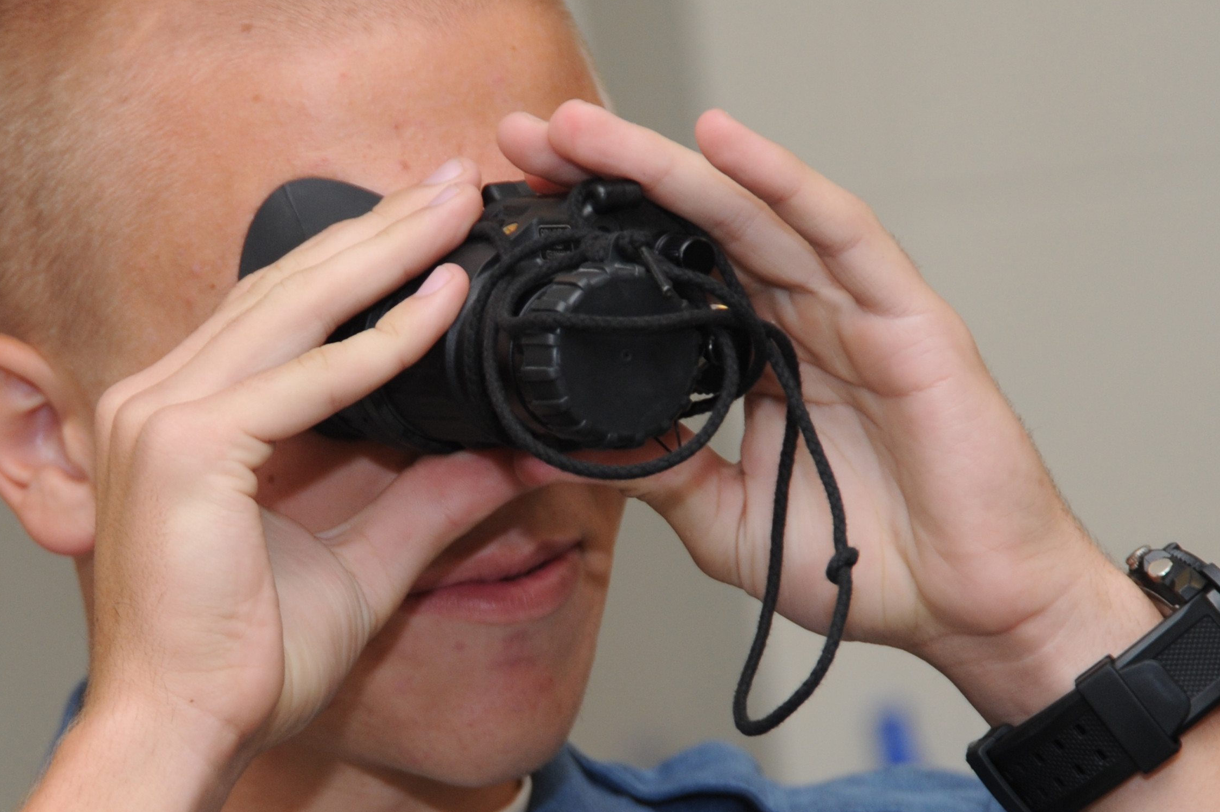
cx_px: 464
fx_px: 7654
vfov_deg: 6.1
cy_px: 580
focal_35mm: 226
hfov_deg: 9.1
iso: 640
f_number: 5.6
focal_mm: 120
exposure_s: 1/160
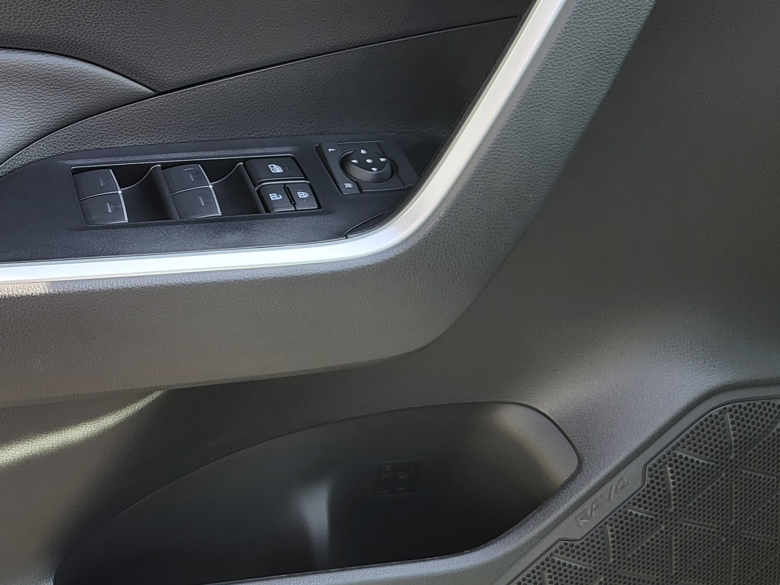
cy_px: 142
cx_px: 118
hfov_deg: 37.0
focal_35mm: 49
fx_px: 1104
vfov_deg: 29.2
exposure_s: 1/120
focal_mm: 5.4
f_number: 1.8
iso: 50
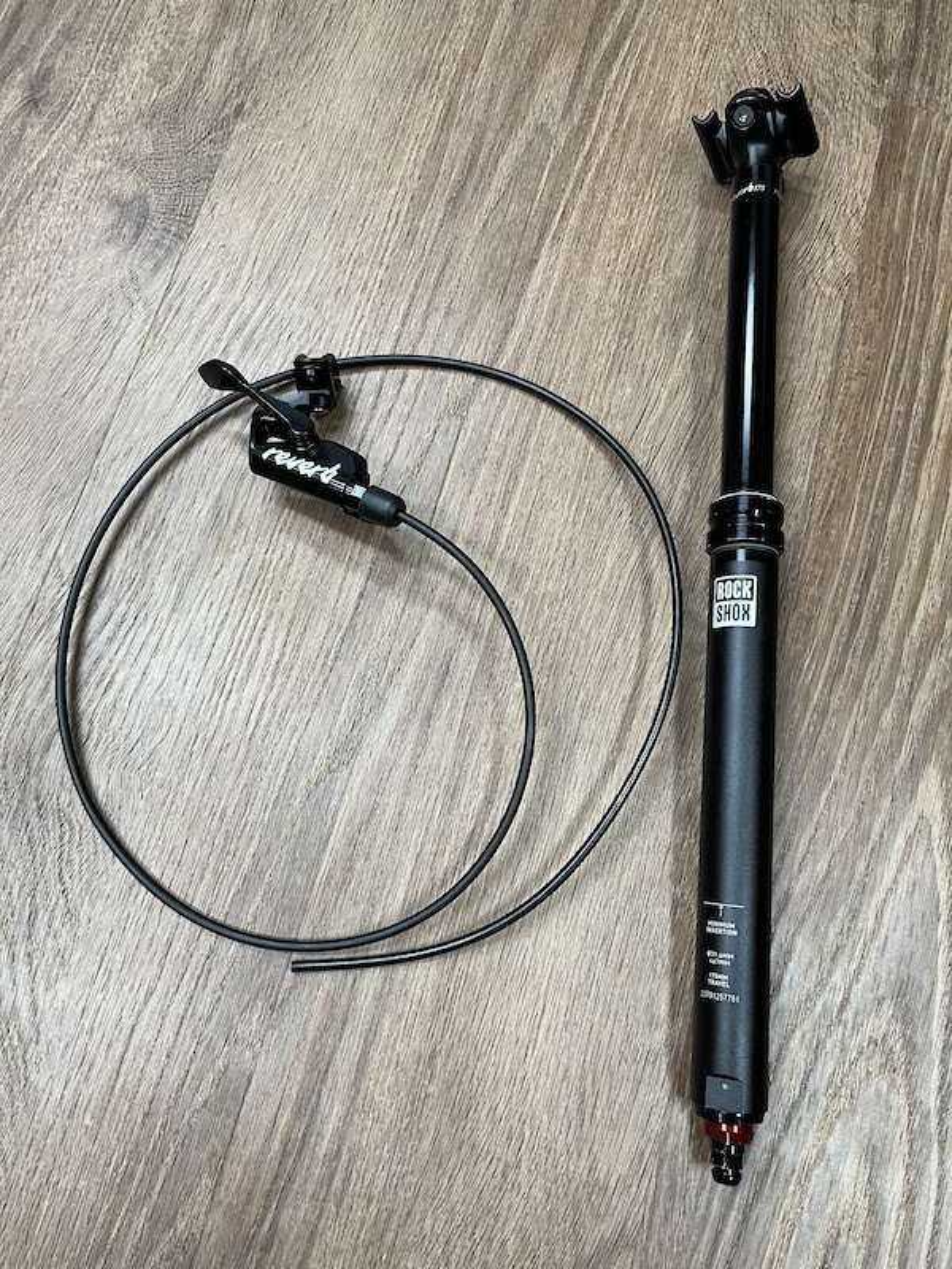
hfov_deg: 53.1
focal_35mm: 26
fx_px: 953
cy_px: 634
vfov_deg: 67.3
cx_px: 476
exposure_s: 1/60
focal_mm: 5.1
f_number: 1.6
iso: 80
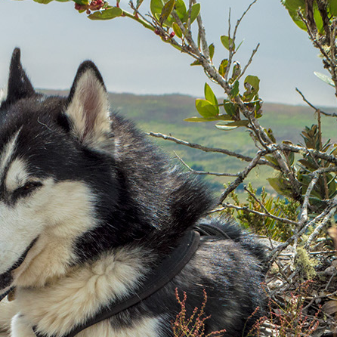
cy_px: 144
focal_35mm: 192
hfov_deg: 9.0
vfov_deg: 9.1
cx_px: -27
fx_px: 2115
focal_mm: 48
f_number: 11
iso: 400
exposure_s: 1/400
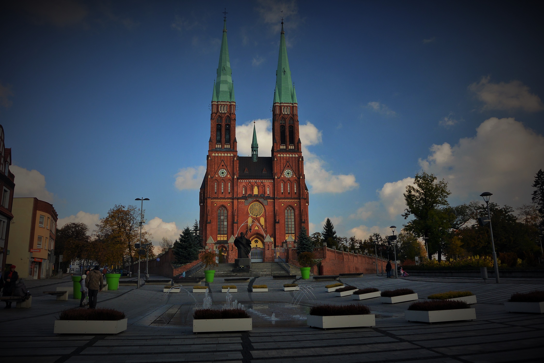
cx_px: 272
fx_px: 408
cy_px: 182
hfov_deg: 67.4
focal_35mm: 27
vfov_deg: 47.9
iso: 160
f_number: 4.5
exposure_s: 1/320
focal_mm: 10
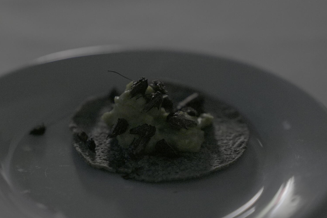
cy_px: 105
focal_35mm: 94
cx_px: 127
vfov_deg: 14.6
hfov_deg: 21.6
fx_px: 854
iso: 16000
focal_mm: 70
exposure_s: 1/60
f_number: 2.8
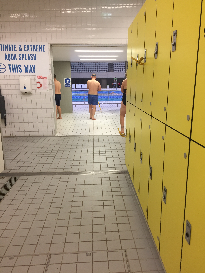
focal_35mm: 29
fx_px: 229
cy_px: 136
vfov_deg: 61.7
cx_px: 102
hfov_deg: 48.2
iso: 100
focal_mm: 4.15
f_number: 2.2
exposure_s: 1/33
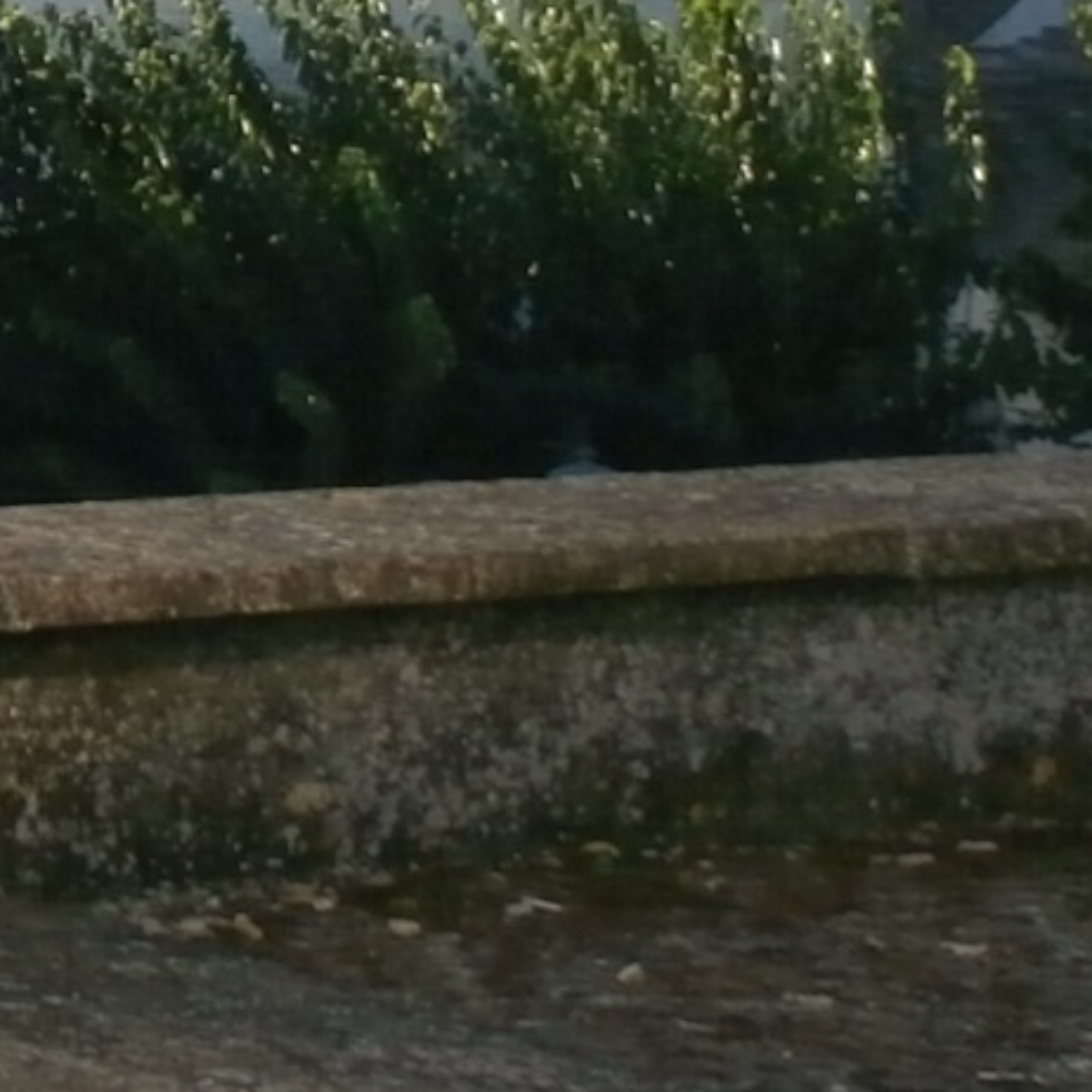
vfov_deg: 6.1
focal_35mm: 279
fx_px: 9958
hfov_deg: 6.1
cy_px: -1014
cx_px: -1158
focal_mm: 10.11
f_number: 4.5
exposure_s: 1/400
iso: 100
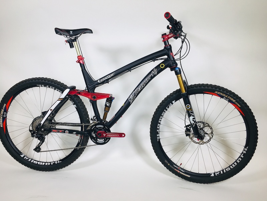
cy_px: 100
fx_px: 224
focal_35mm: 29
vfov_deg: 48.2
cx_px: 134
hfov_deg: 61.7
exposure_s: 1/120
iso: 25
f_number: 2.2
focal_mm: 4.15
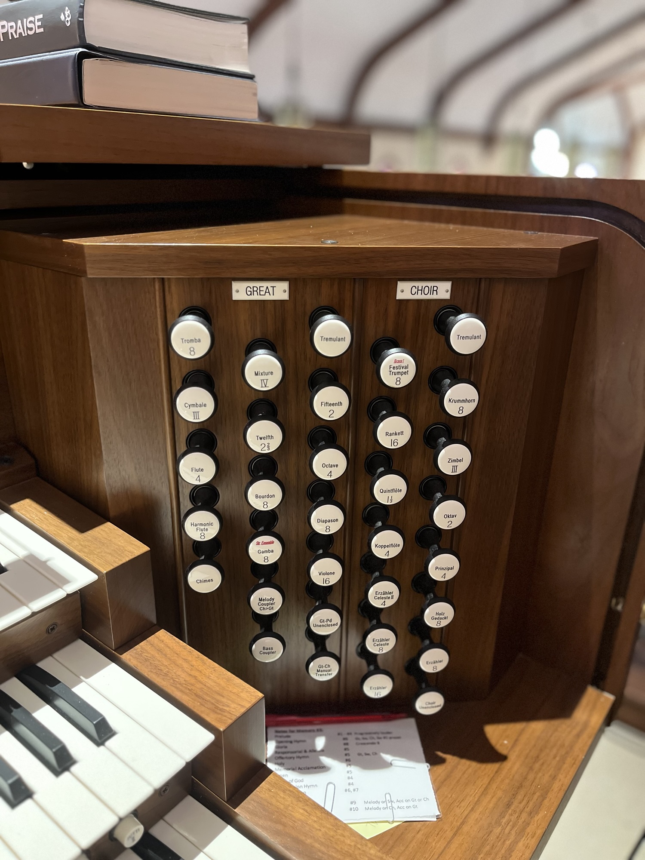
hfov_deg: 53.1
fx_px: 646
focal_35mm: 26
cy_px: 430
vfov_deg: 67.3
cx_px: 322
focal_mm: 5.1
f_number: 1.6
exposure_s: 1/30
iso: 640
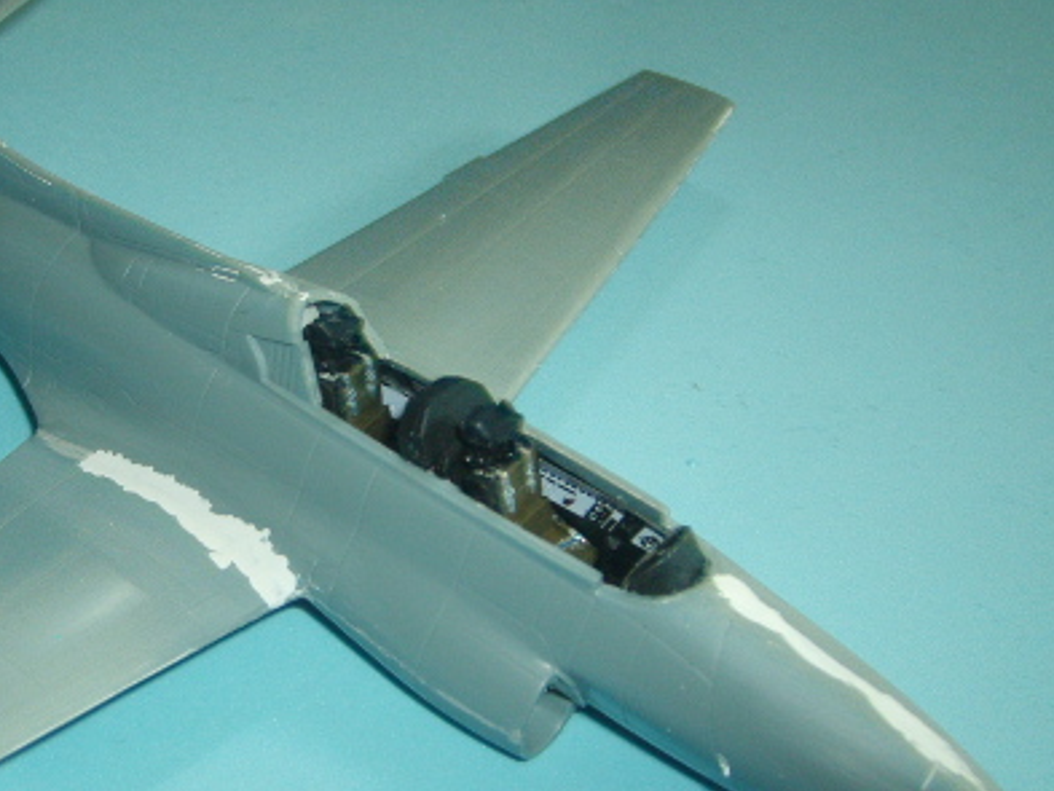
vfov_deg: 25.7
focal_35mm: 57
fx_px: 1736
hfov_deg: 33.3
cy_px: 426
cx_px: 298
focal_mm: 5.8
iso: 100
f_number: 2.8
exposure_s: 1/45
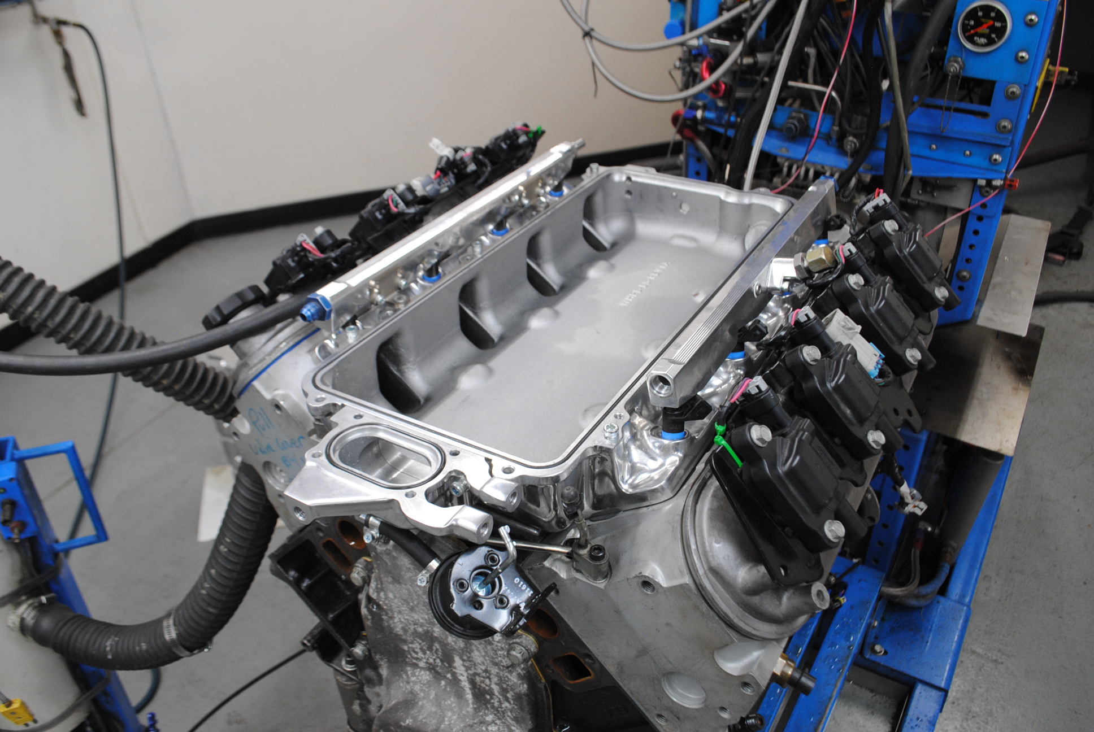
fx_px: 821
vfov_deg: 48.0
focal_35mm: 27
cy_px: 366
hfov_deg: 67.3
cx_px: 547
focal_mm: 18
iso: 400
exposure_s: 1/15
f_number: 6.3
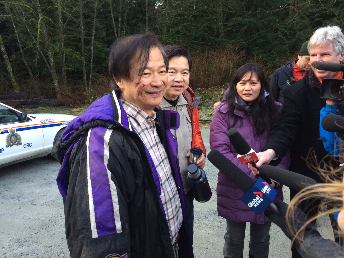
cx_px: 172
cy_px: 129
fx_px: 298
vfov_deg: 46.8
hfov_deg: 60.0
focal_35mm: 30
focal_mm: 4.12
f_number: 2.2
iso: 64
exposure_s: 1/30
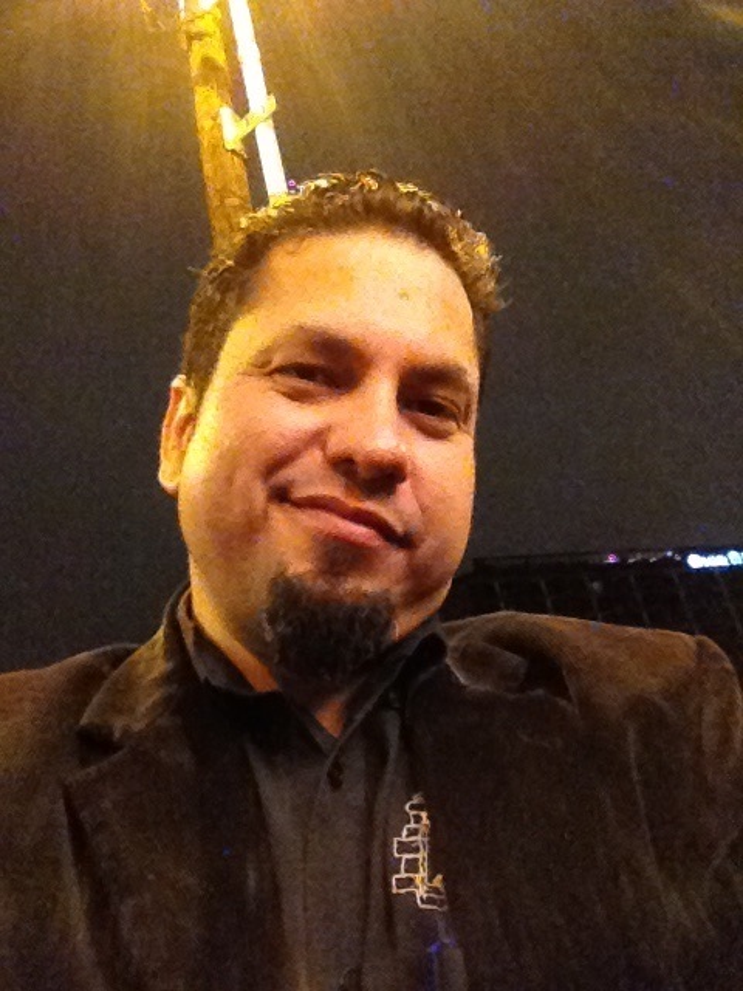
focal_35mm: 35
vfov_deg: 52.6
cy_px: 496
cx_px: 372
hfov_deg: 40.7
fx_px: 1002
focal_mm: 1.85
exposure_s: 1/30
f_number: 2.4
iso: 1000
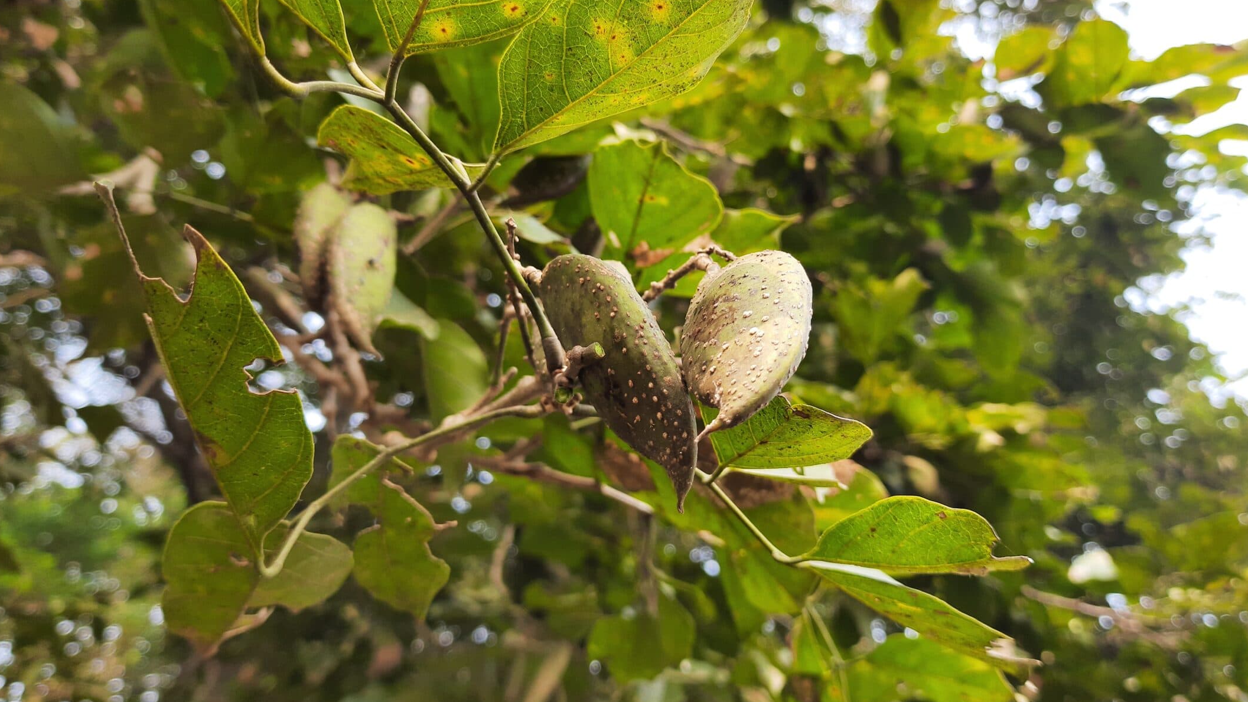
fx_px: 1092
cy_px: 308
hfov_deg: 59.5
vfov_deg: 35.6
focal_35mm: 33
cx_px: 656
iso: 100
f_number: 2
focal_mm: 4.6
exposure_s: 1/100
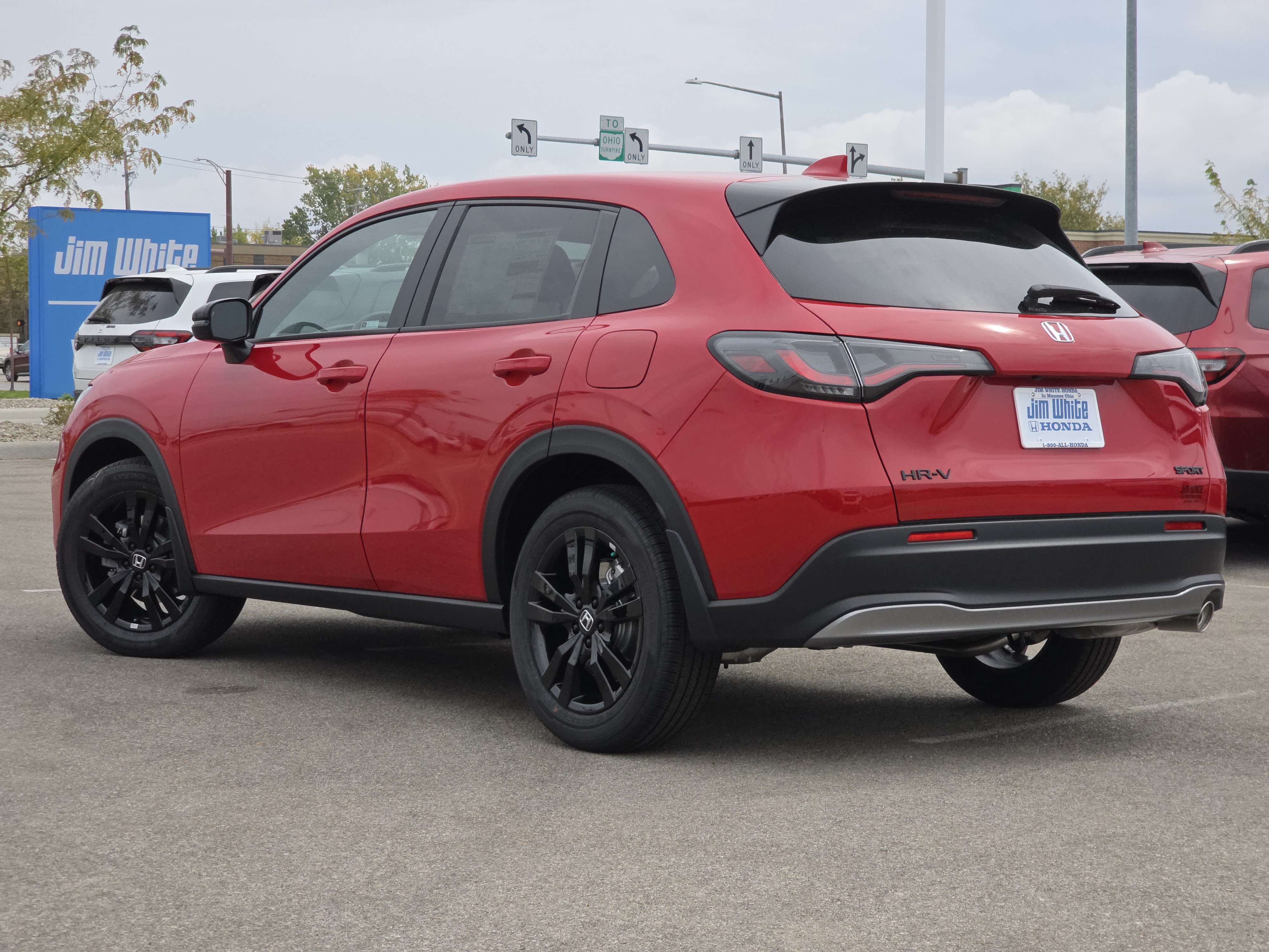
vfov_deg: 21.3
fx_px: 2529
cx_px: 634
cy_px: 476
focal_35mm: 69
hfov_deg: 28.2
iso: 50
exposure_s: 1/1588
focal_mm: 7.9
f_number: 2.4
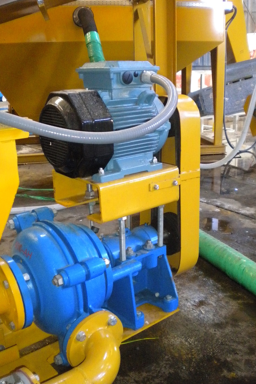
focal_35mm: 37
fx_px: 395
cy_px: 190
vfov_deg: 51.9
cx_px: 131
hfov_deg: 35.9
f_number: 3.1
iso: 800
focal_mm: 6.3
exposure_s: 1/30
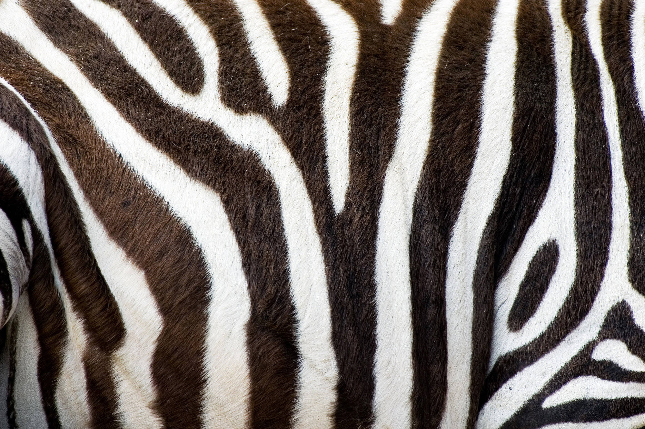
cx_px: 322
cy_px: 214
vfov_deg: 4.6
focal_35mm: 300
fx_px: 5370
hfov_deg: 6.9
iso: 200
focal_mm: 200
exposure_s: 1/250
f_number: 5
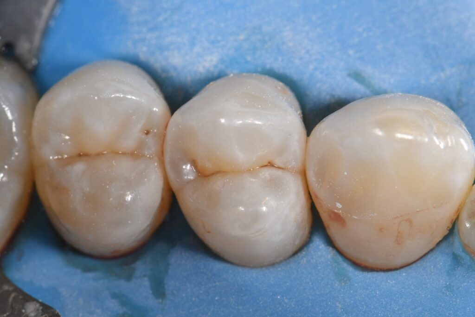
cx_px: 238
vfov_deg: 8.7
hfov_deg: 13.1
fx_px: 2071
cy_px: 158
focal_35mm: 157
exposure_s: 1/200
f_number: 32
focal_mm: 105
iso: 200
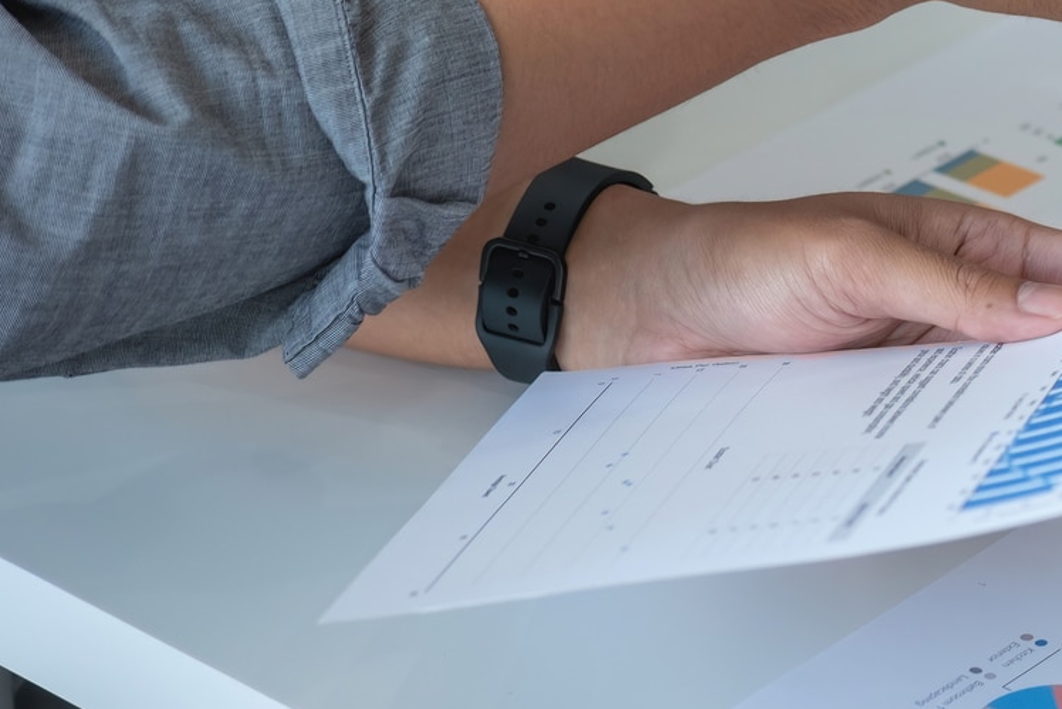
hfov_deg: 8.8
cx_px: 1305
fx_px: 6815
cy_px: -115
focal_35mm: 231
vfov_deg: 5.9
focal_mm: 60
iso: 400
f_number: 2.4
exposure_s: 1/220
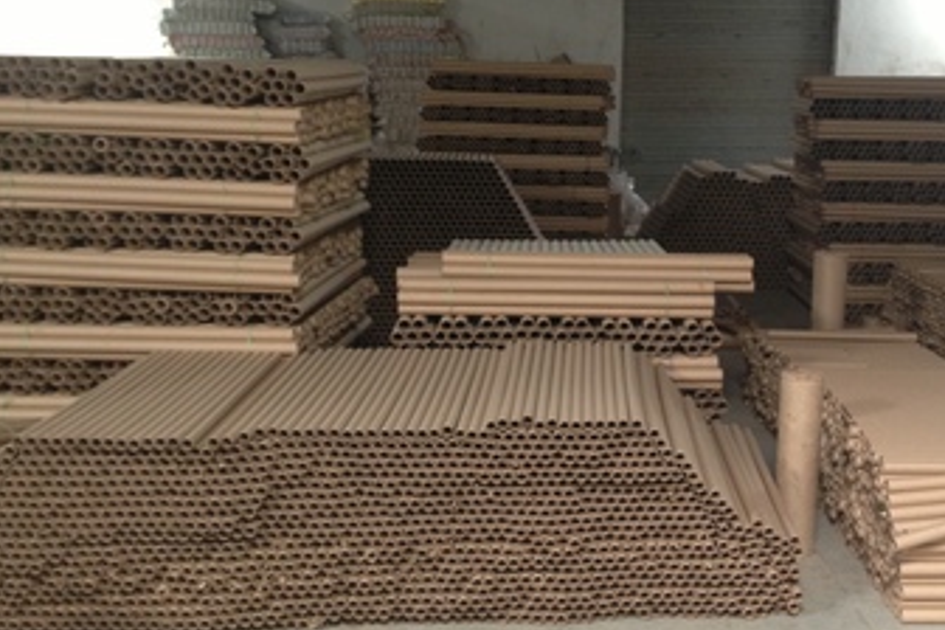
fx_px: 1339
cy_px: 246
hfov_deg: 38.5
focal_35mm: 51
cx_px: 624
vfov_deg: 26.4
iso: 125
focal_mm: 4.13
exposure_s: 1/20
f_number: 2.4
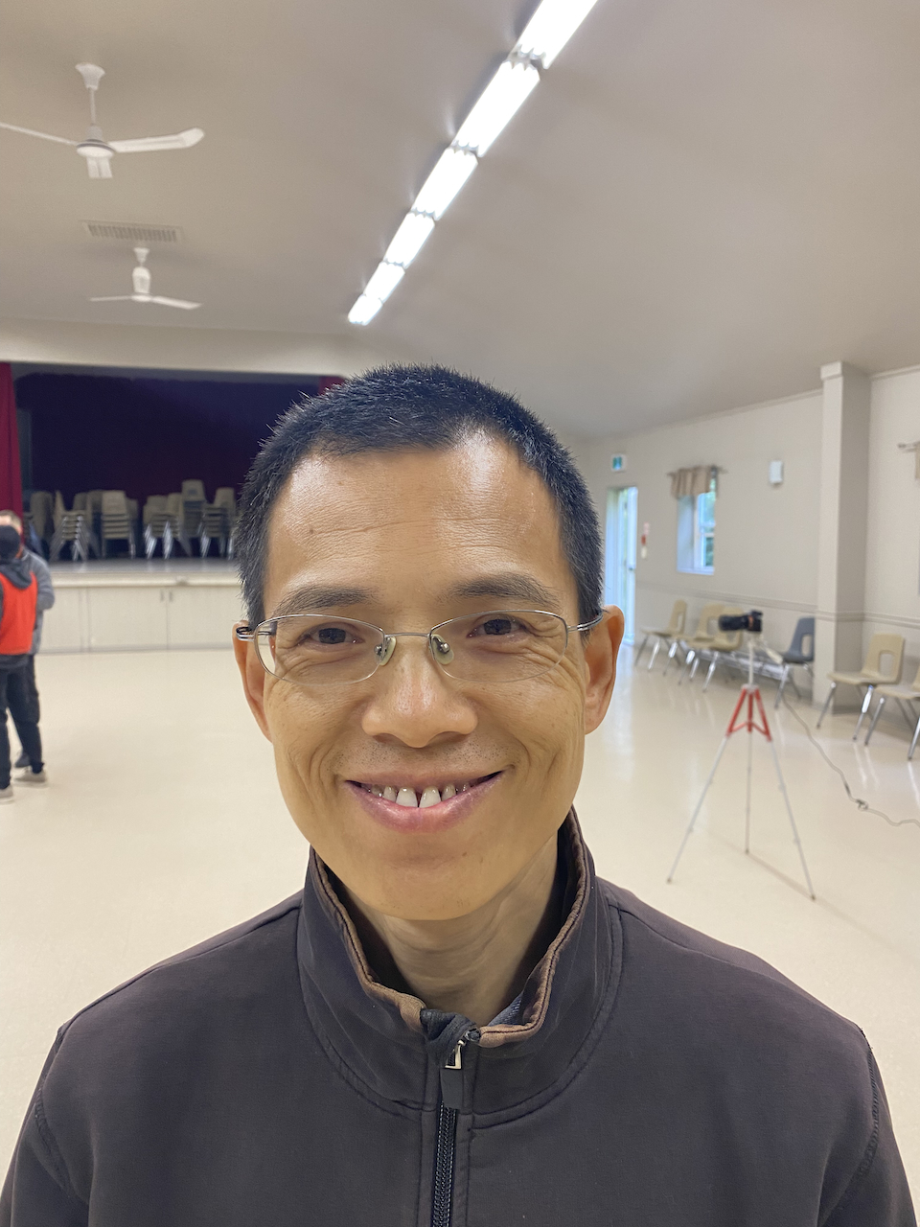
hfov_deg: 53.1
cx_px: 460
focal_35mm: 26
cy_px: 614
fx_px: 921
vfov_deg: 67.3
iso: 160
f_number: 1.8
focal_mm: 4.25
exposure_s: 1/60
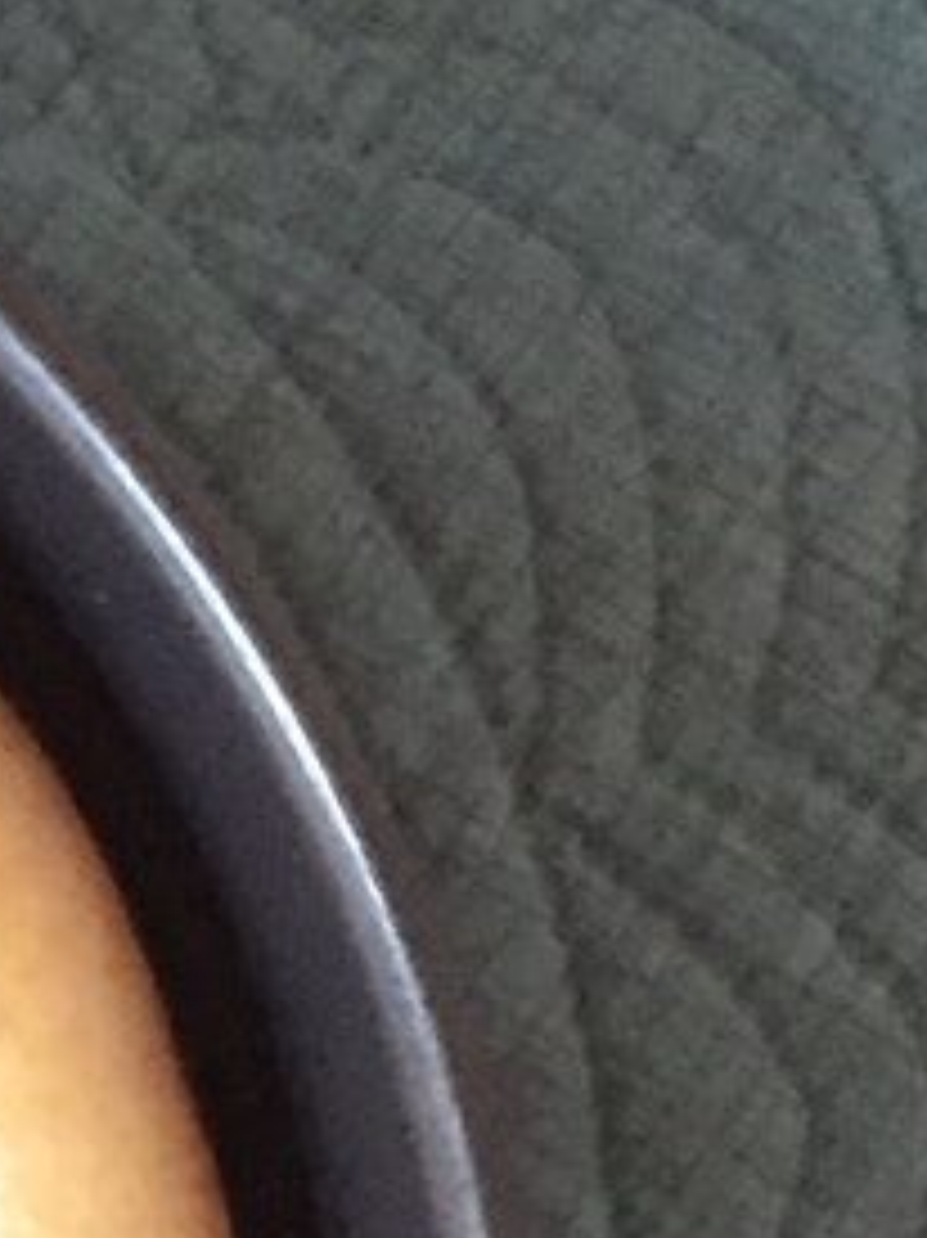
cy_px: 1576
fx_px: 6146
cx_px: -1274
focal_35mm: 172
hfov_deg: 8.0
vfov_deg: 11.2
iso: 400
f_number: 2.2
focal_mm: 4.15
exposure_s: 1/15
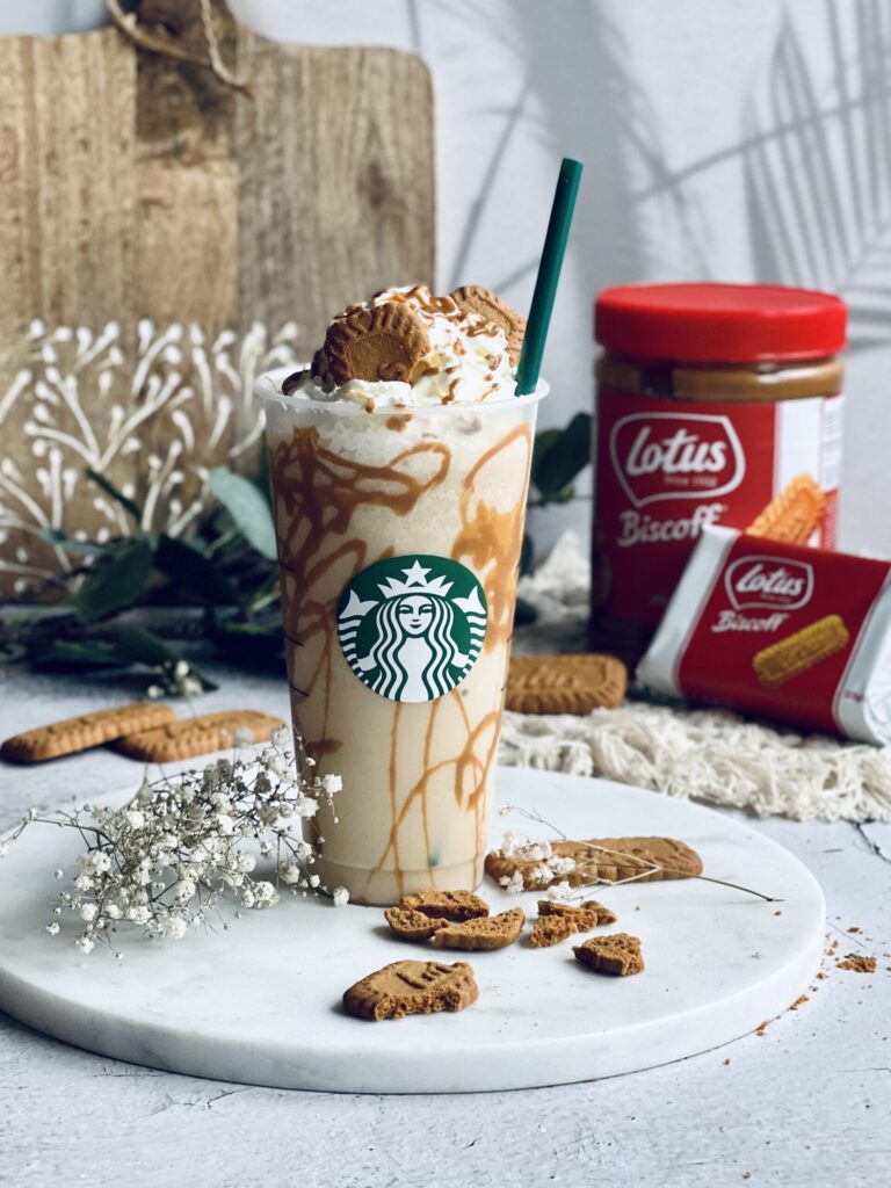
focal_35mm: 77
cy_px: 594
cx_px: 446
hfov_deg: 19.1
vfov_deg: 25.3
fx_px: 2643
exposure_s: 1/121
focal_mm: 9
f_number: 2.8
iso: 160
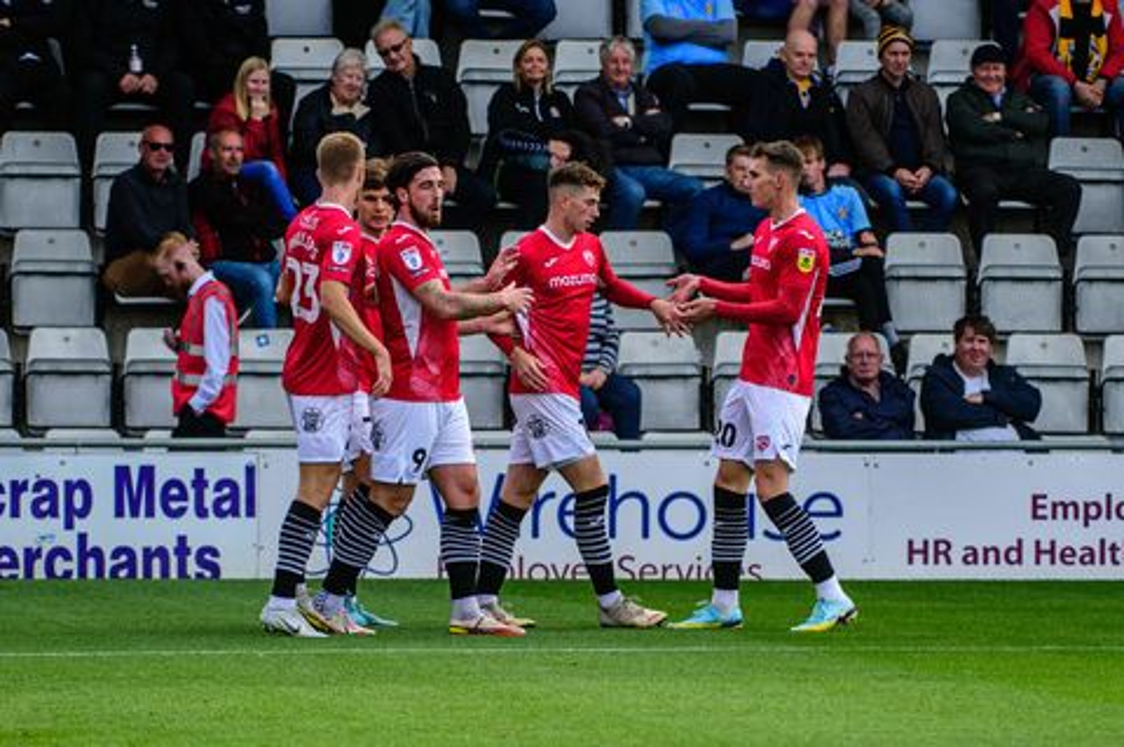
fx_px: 6238
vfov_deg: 6.9
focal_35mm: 200
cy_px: 374
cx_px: 562
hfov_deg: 10.3
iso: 220
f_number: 4
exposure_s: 1/1000
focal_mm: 200
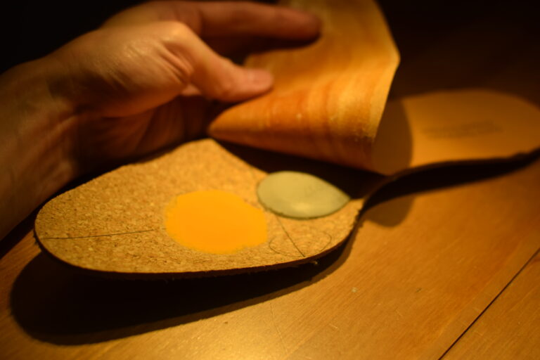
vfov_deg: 25.8
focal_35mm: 52
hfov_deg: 37.9
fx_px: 787
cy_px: 180
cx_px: 270
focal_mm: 35
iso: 500
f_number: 2.8
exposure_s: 1/1250
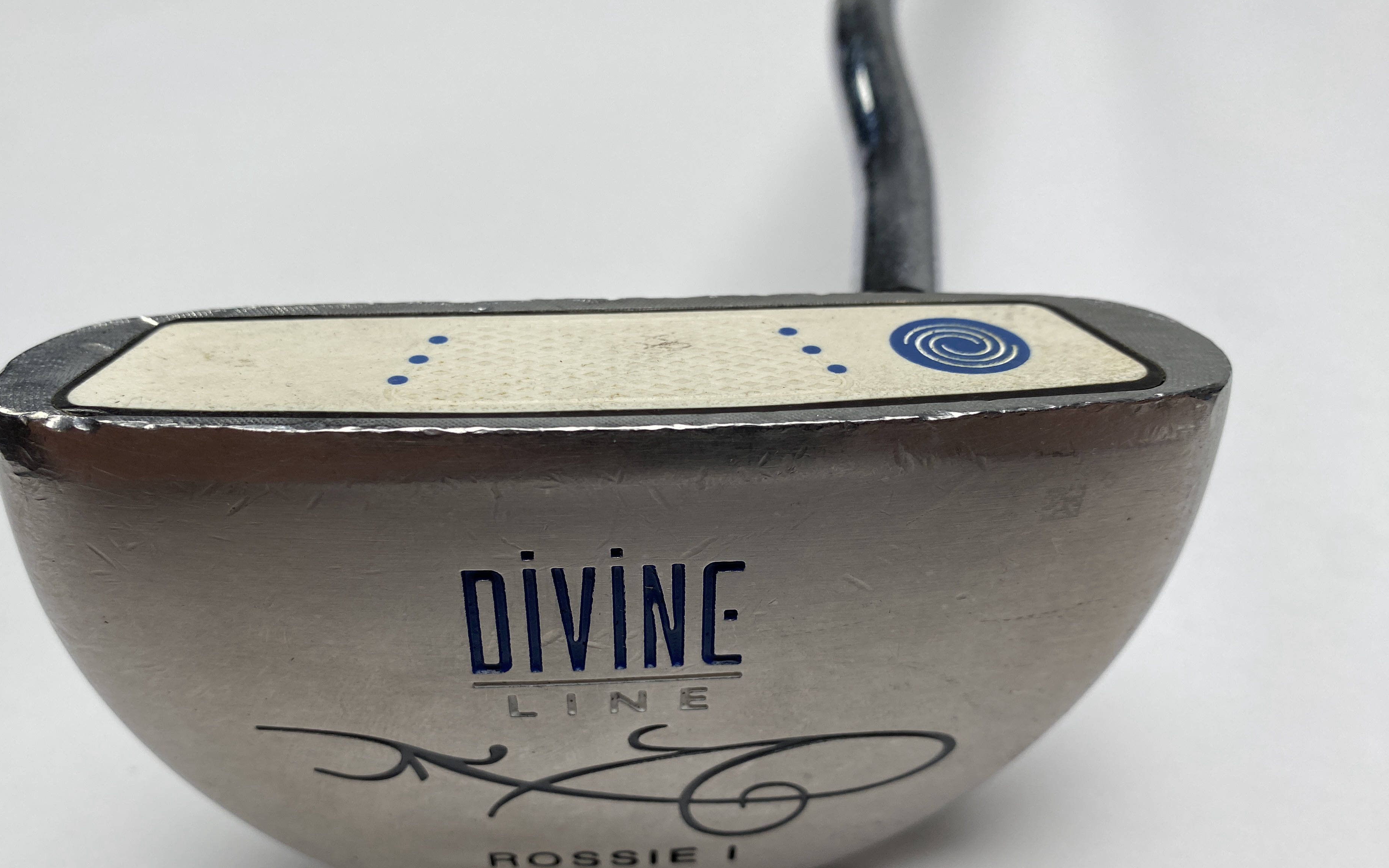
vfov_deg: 42.7
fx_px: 1098
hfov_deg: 64.5
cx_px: 629
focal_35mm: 29
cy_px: 561
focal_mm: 4.25
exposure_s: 1/337
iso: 32
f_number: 1.8
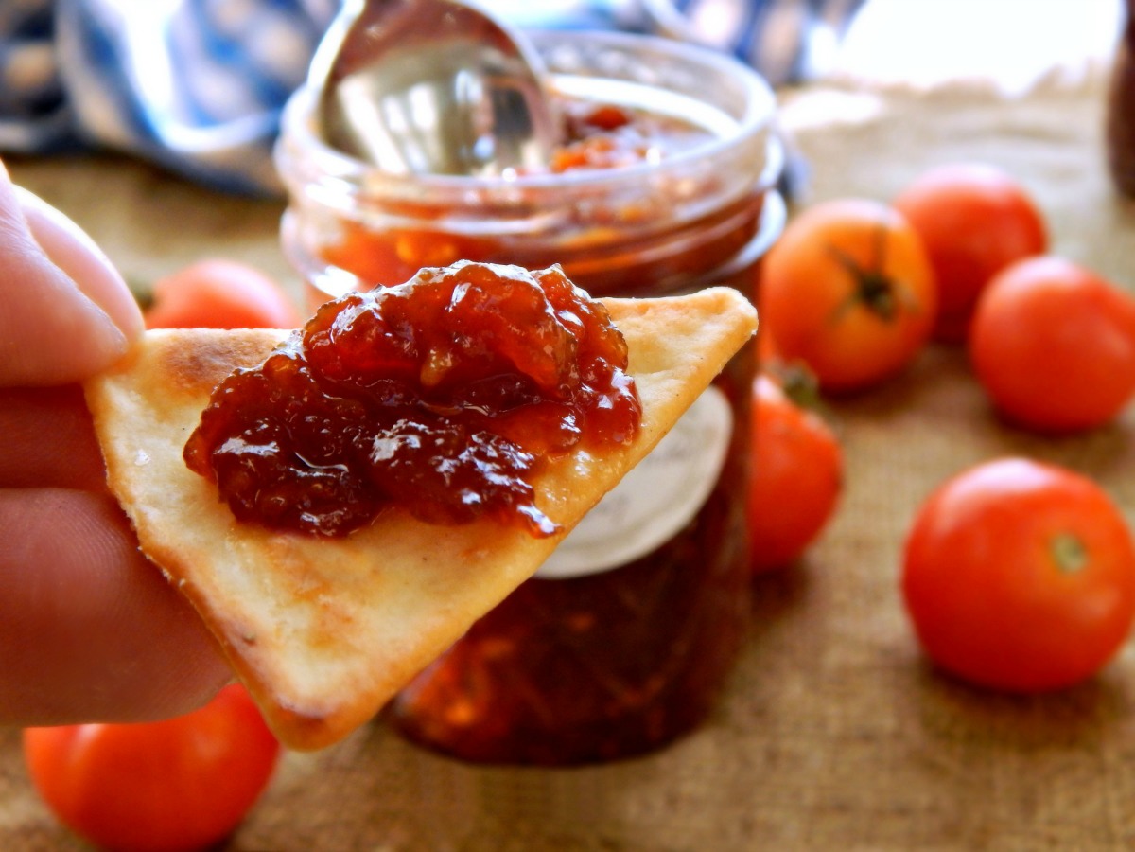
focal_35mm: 55
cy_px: 426
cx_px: 568
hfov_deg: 34.9
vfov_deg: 26.6
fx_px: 1803
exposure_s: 1/250
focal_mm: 9.7
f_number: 3.8
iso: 360
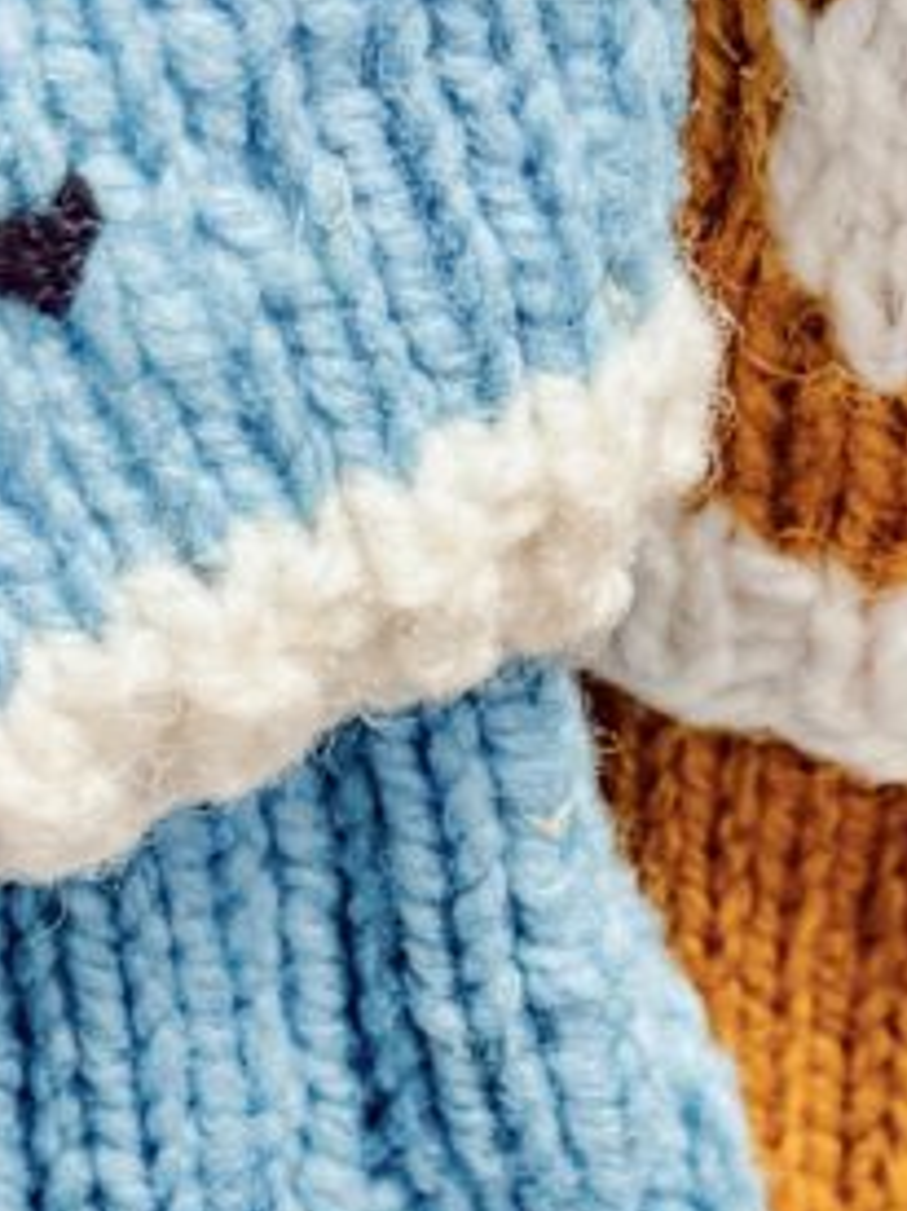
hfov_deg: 11.1
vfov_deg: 14.5
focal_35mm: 134
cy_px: 1171
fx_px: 4685
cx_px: 383
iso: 320
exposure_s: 1/60
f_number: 1.8
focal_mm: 6.76
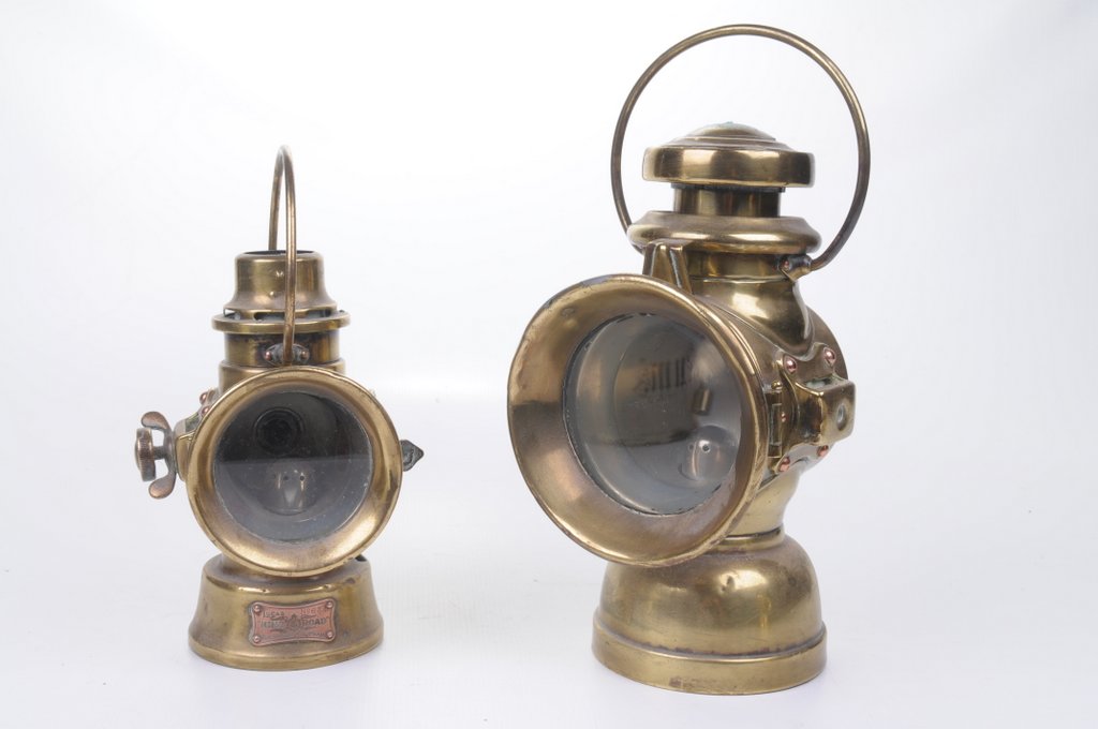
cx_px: 549
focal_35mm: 48
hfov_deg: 41.2
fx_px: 1462
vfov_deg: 28.0
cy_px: 364
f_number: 14
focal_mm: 32
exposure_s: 1/160
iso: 200
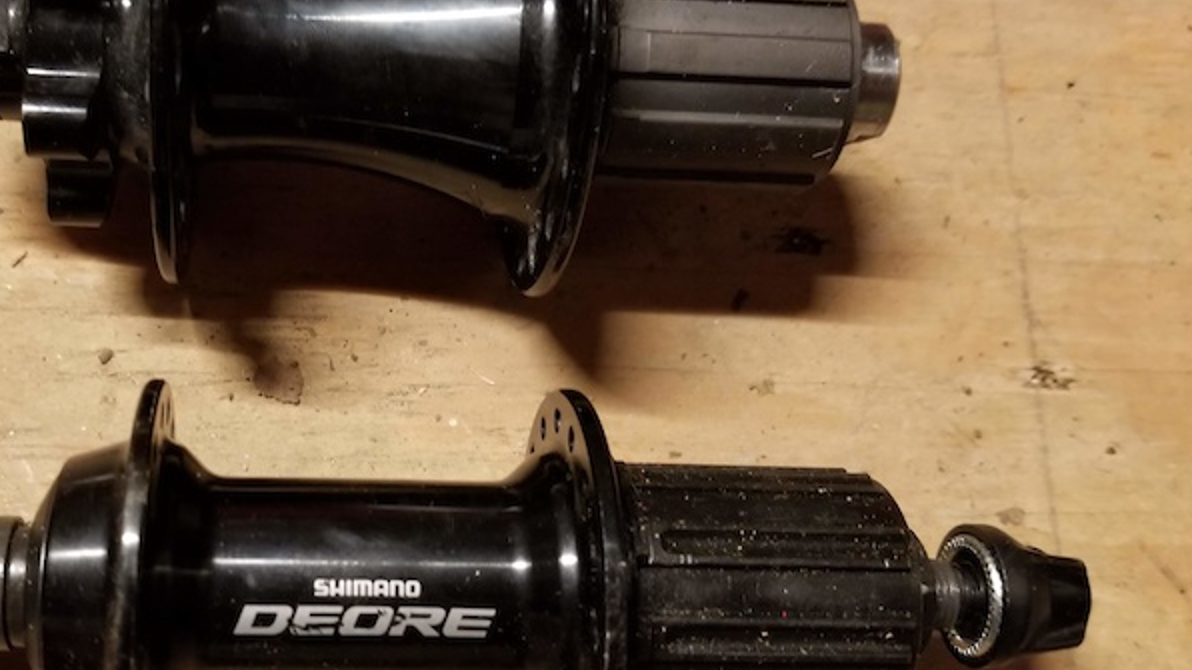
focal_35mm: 38
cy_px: 342
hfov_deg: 51.9
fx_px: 1201
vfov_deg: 31.2
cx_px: 406
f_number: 1.7
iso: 250
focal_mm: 4.25
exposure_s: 1/10
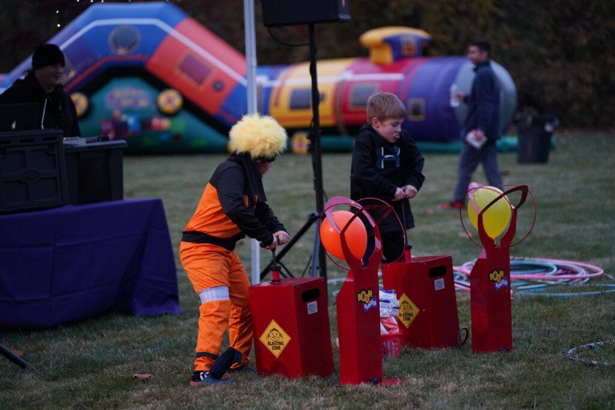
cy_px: 205
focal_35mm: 116
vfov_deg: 11.8
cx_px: 308
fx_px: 1982
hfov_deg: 17.6
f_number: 2.8
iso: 2000
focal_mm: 116
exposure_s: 1/160
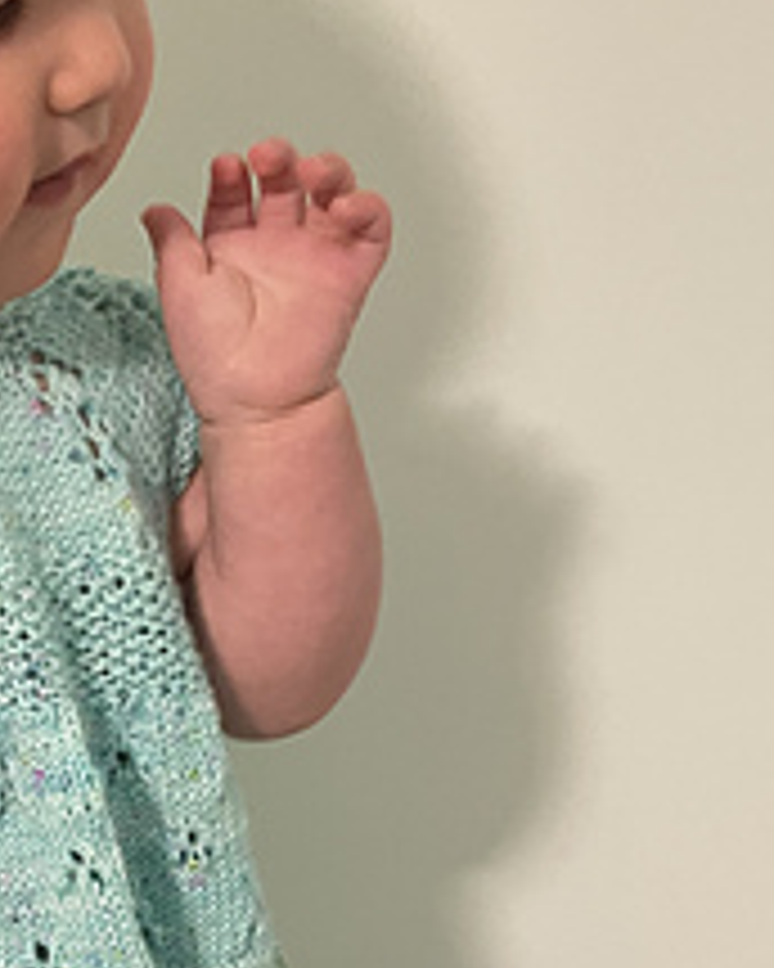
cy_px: 846
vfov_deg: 30.7
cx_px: -34
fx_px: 1689
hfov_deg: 24.4
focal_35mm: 59
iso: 400
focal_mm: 4.2
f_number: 1.6
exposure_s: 1/40
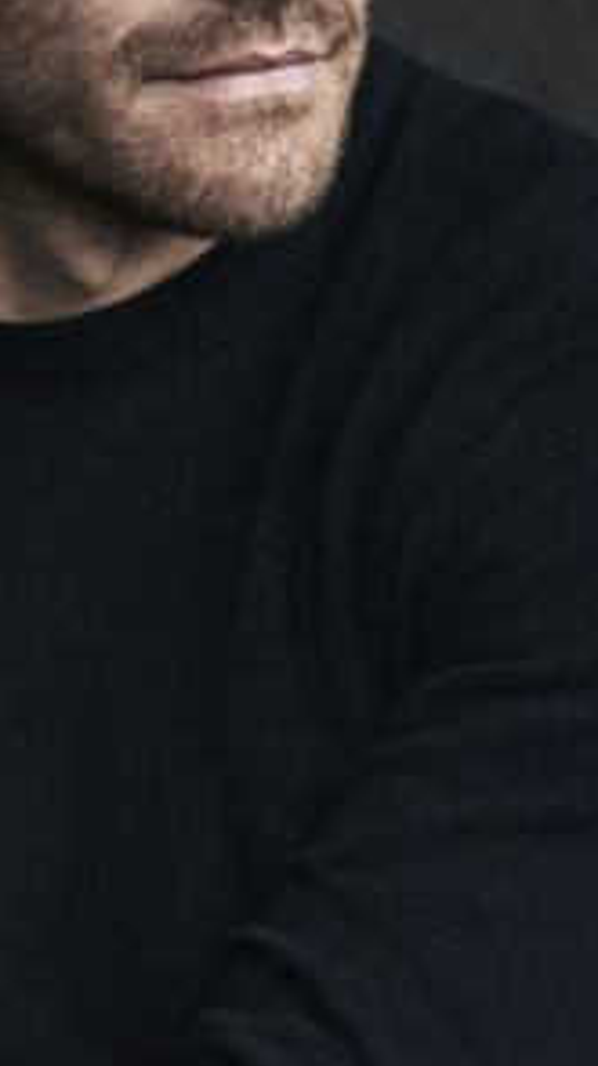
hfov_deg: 2.8
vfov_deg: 5.0
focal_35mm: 433
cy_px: 1206
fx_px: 12227
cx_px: -83
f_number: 9
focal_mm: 112
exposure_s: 1/250
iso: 100
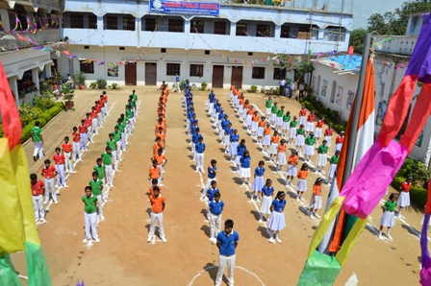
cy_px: 143
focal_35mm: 32
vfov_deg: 41.7
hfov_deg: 59.5
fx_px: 377
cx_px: 216
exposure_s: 1/250
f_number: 8
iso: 100
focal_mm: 21
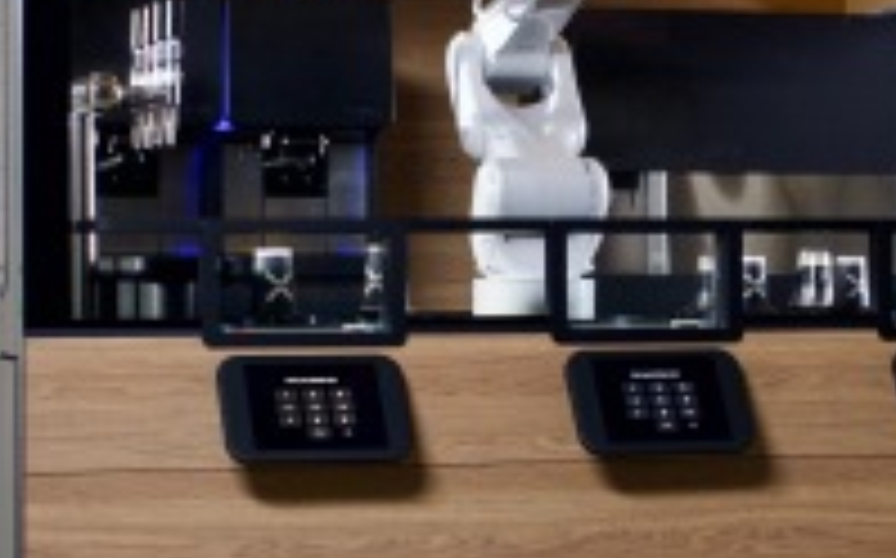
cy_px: 310
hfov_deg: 16.3
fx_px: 3123
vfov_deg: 10.2
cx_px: 554
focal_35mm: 128
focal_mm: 25
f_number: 2.8
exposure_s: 1/20
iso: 200
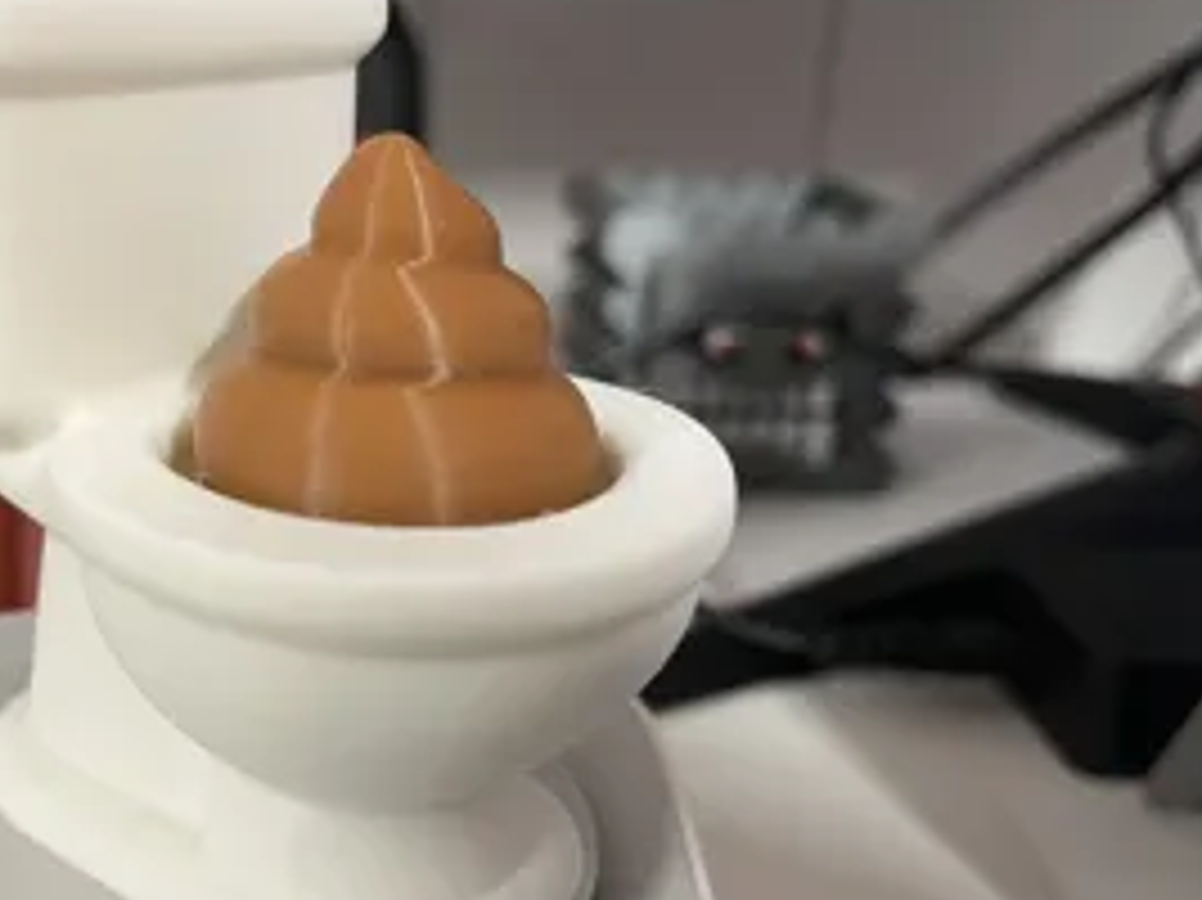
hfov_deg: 46.4
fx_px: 1354
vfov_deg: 36.7
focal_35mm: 39
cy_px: 536
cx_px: 320
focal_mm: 5.1
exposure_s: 1/50
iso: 125
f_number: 1.6
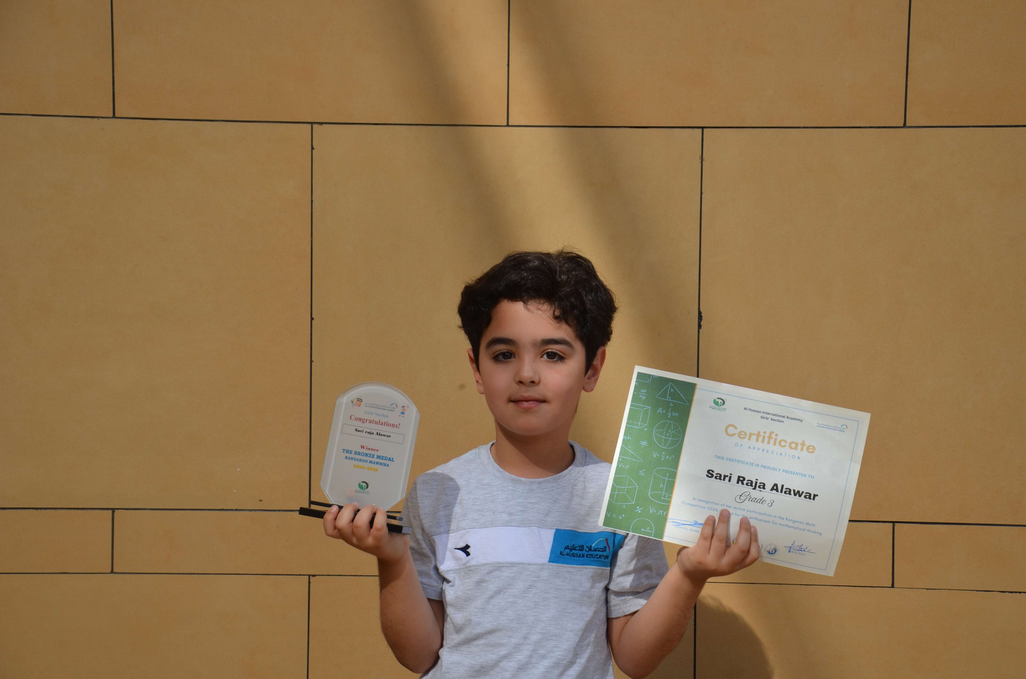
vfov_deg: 15.6
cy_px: 340
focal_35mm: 87
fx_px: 2474
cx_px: 513
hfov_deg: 23.4
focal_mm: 58
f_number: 5.6
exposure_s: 1/500
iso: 200
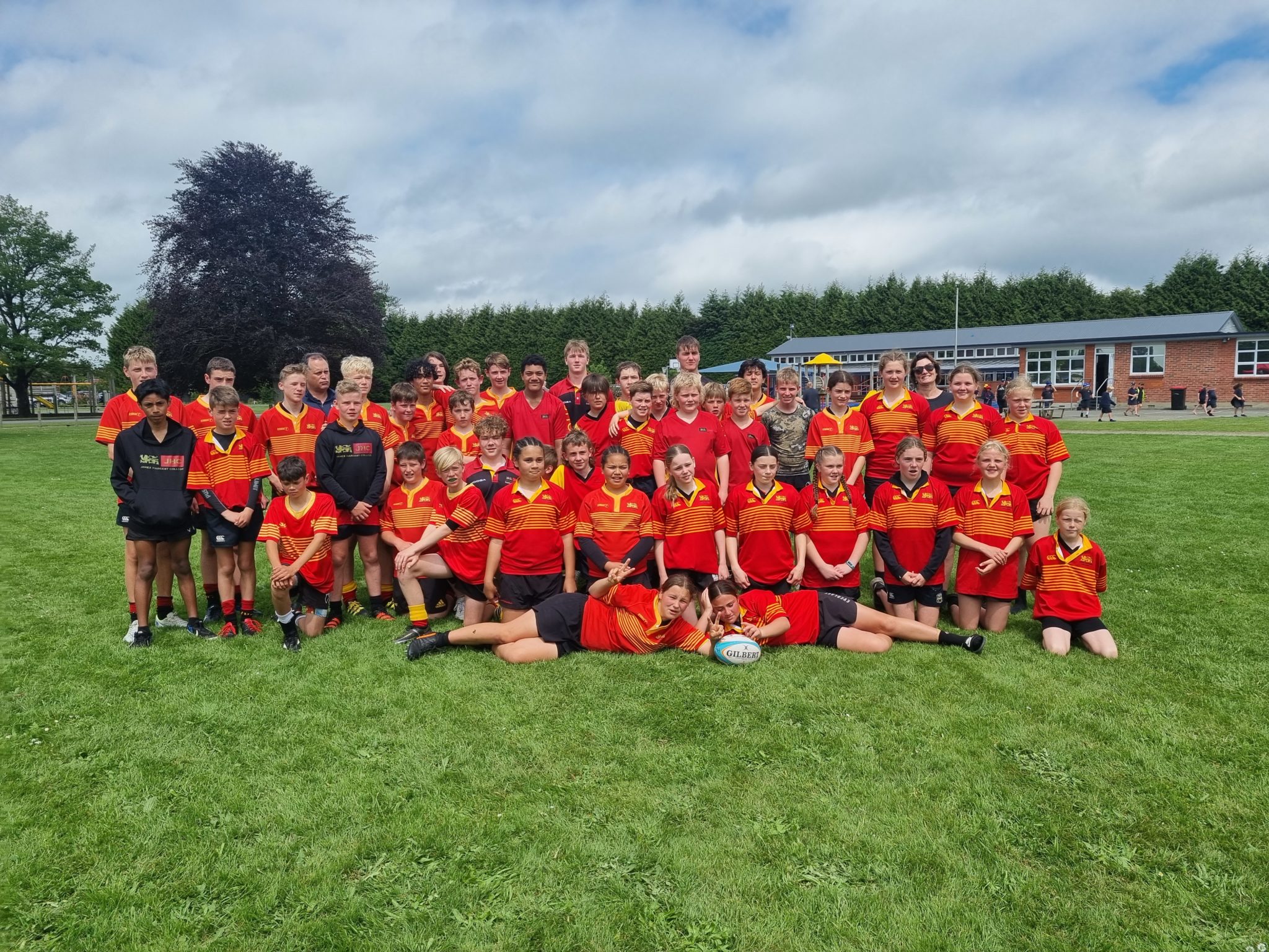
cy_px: 476
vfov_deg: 53.1
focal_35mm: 26
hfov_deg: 67.3
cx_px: 634
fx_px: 953
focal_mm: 5.4
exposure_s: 1/5072
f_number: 1.8
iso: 50
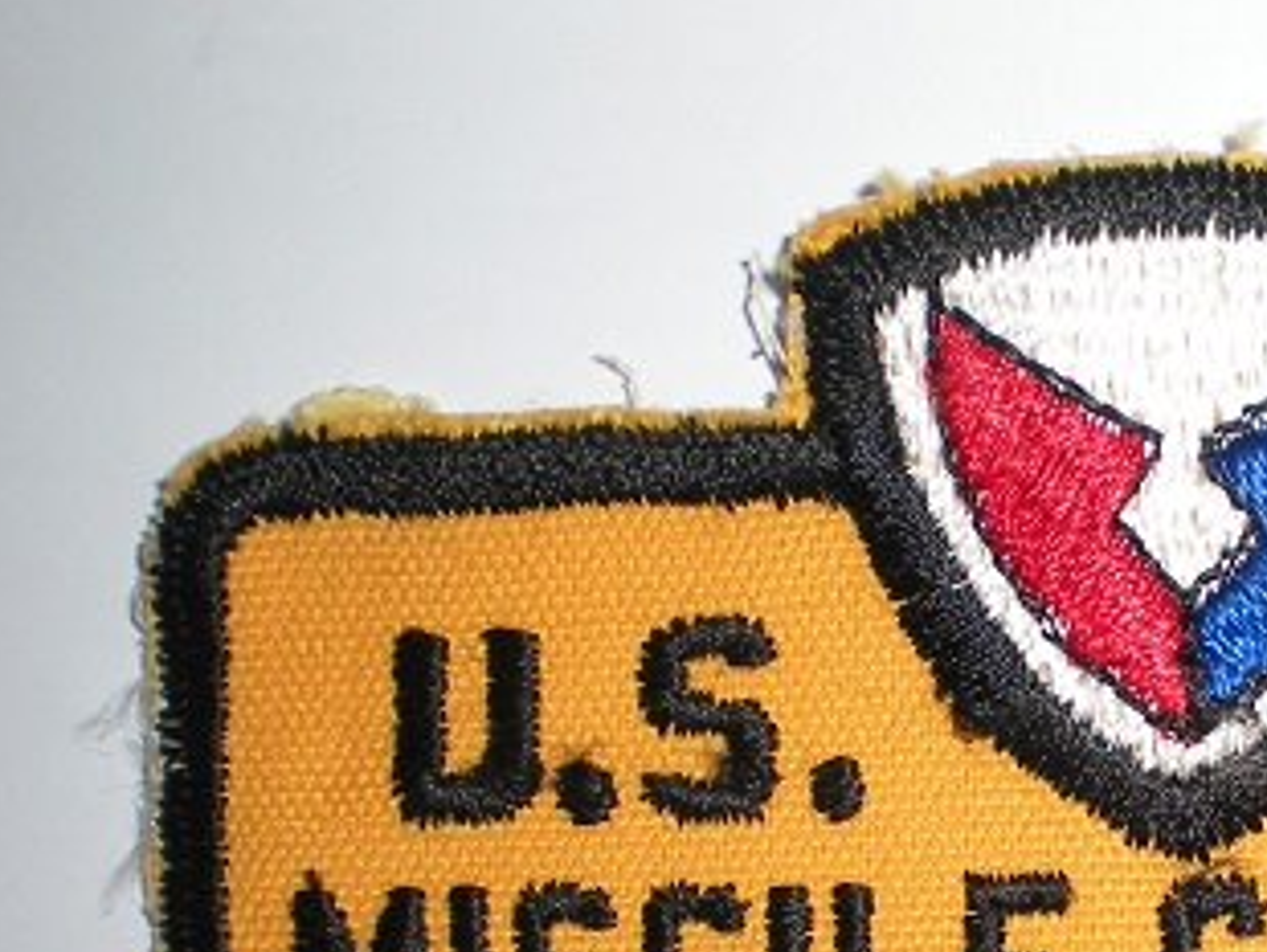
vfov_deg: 18.2
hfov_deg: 23.5
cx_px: 1236
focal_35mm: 80
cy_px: 838
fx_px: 2930
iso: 64
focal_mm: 6.3
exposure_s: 1/60
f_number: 4.6
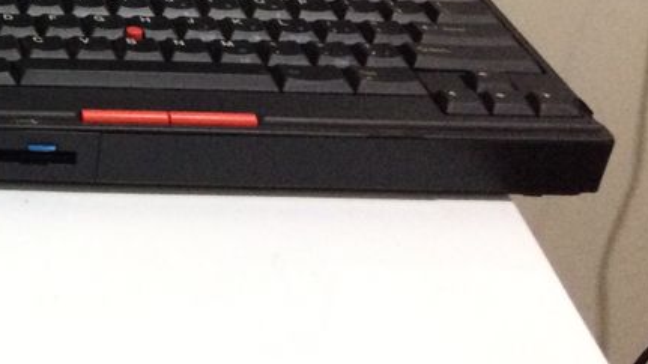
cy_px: -159
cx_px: -223
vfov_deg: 13.1
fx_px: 1511
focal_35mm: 88
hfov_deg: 21.6
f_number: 2.2
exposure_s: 1/30
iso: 200
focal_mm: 4.15
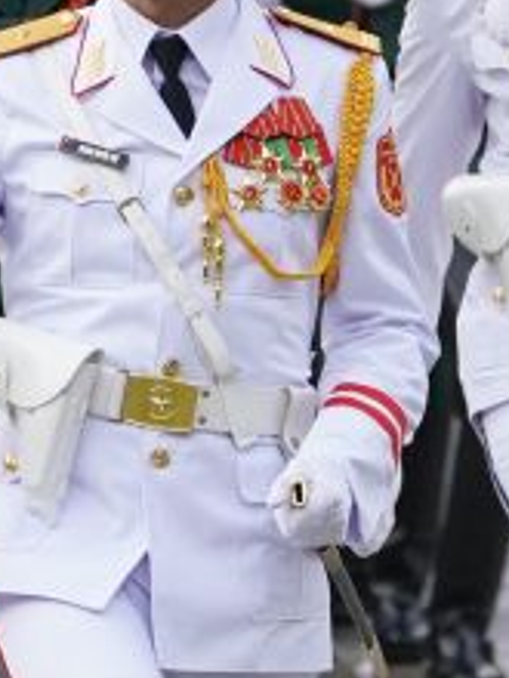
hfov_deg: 1.1
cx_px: 438
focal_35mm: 1388
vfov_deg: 1.4
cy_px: 228
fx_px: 27213
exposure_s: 1/1000
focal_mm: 256
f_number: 5.6
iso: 1600
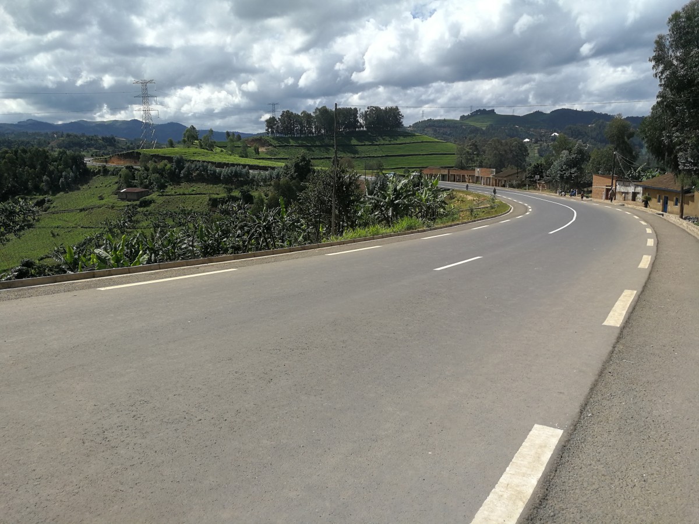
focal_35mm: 27
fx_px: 545
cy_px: 262
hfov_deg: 65.3
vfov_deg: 51.4
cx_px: 350
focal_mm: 3.95
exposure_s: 1/1550
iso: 50
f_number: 2.2
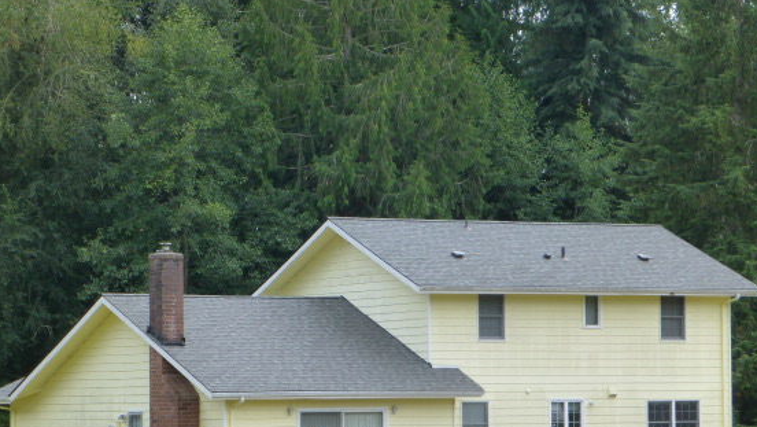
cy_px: 327
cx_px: 370
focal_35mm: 154
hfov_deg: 14.0
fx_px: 3092
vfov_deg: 7.9
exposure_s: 1/160
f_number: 5.4
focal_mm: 21.8
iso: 160
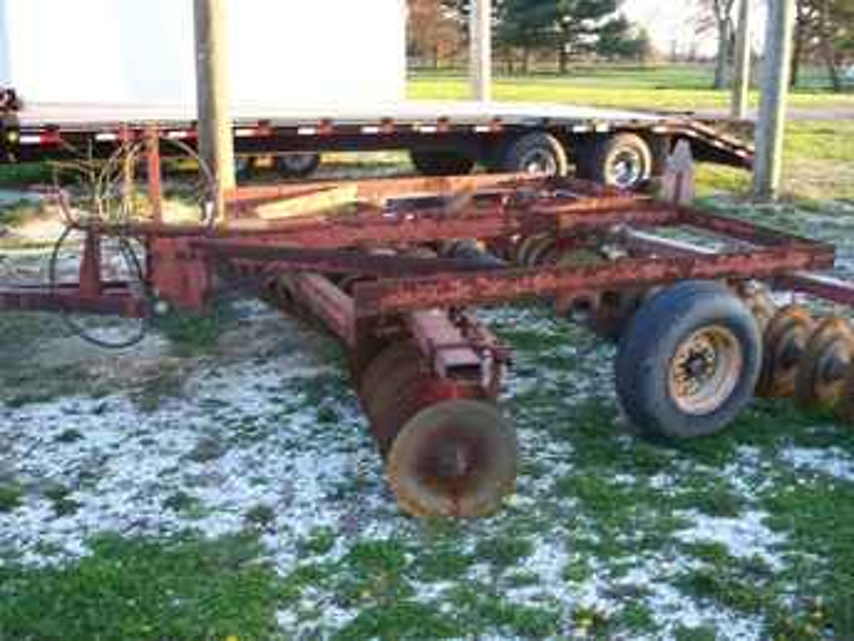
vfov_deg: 39.7
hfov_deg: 51.4
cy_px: 320
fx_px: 888
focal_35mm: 36
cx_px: 427
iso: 80
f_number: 2.8
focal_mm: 7.54
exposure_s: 1/60
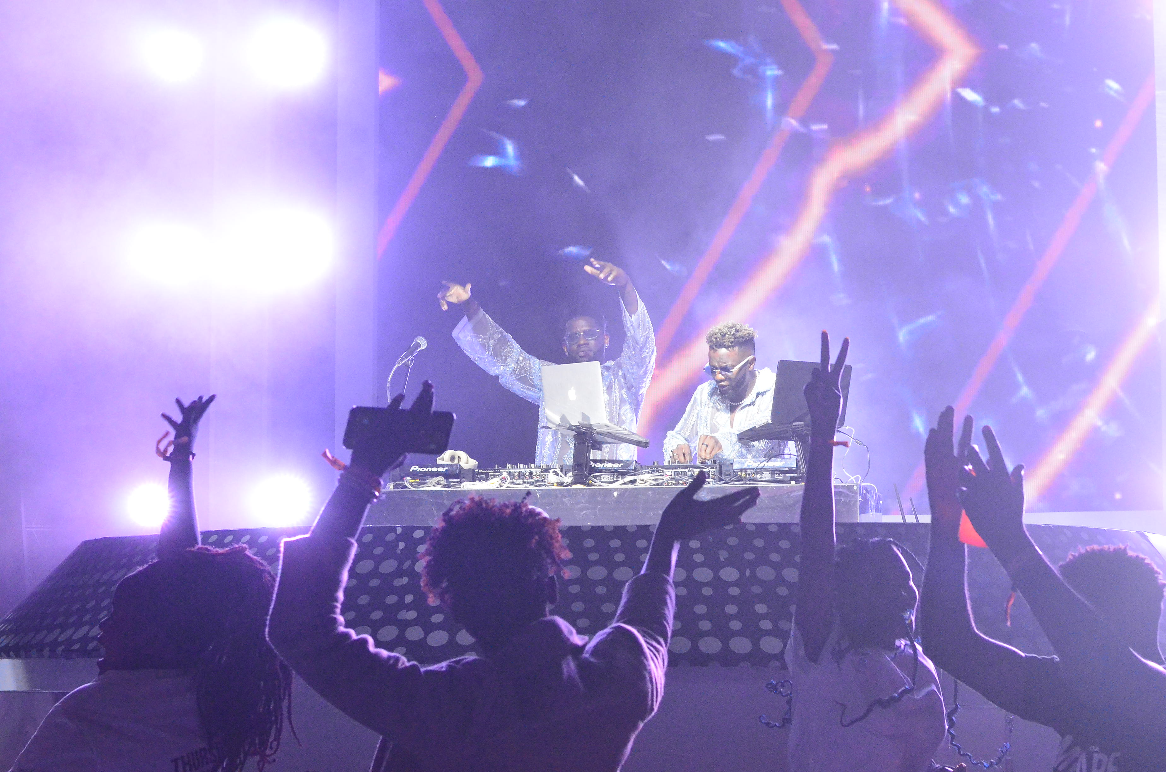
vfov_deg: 18.1
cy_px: 386
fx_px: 2424
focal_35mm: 75
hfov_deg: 27.0
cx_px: 583
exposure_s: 1/320
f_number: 7.1
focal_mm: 50
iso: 6400
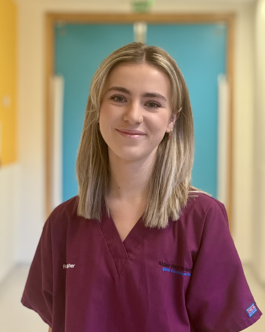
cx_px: 132
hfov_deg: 18.9
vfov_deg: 23.6
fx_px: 794
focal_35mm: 81
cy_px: 158
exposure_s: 1/50
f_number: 2.8
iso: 250
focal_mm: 9
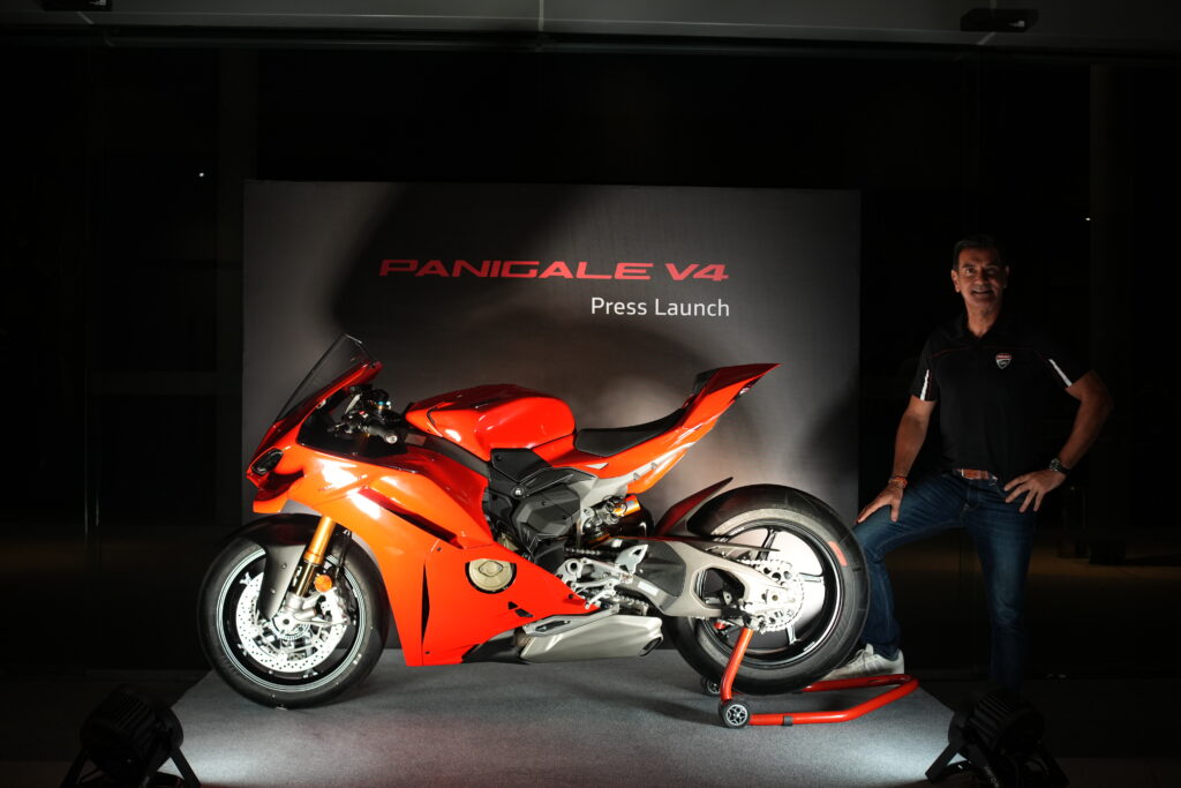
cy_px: 394
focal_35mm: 40
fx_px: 1329
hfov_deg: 47.9
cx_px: 590
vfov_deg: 33.0
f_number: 2
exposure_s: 1/200
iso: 400
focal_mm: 27
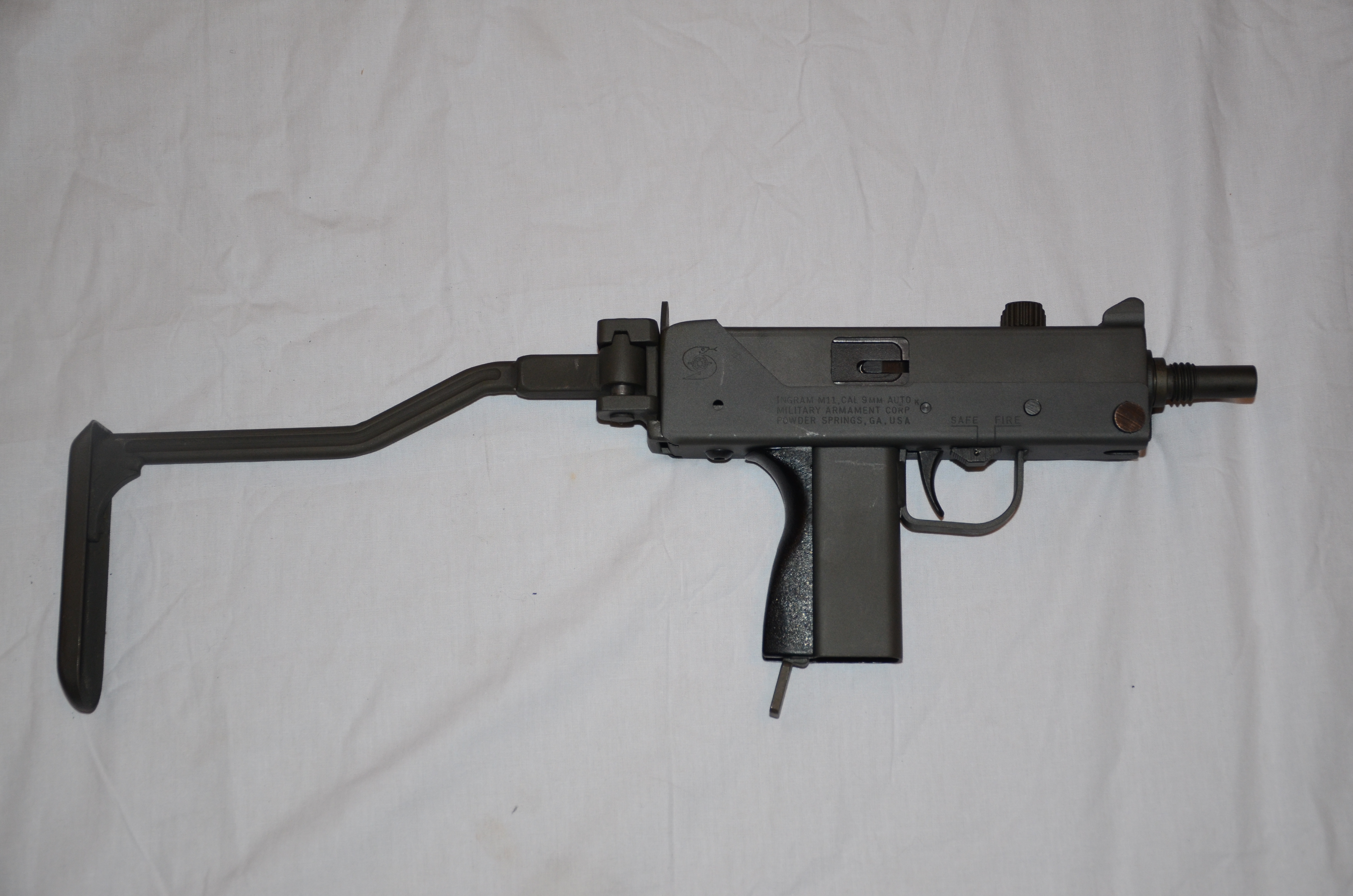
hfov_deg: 35.1
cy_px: 448
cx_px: 676
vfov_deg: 23.7
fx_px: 2138
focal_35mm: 57
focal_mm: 38
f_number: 4.2
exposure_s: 1/60
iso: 500
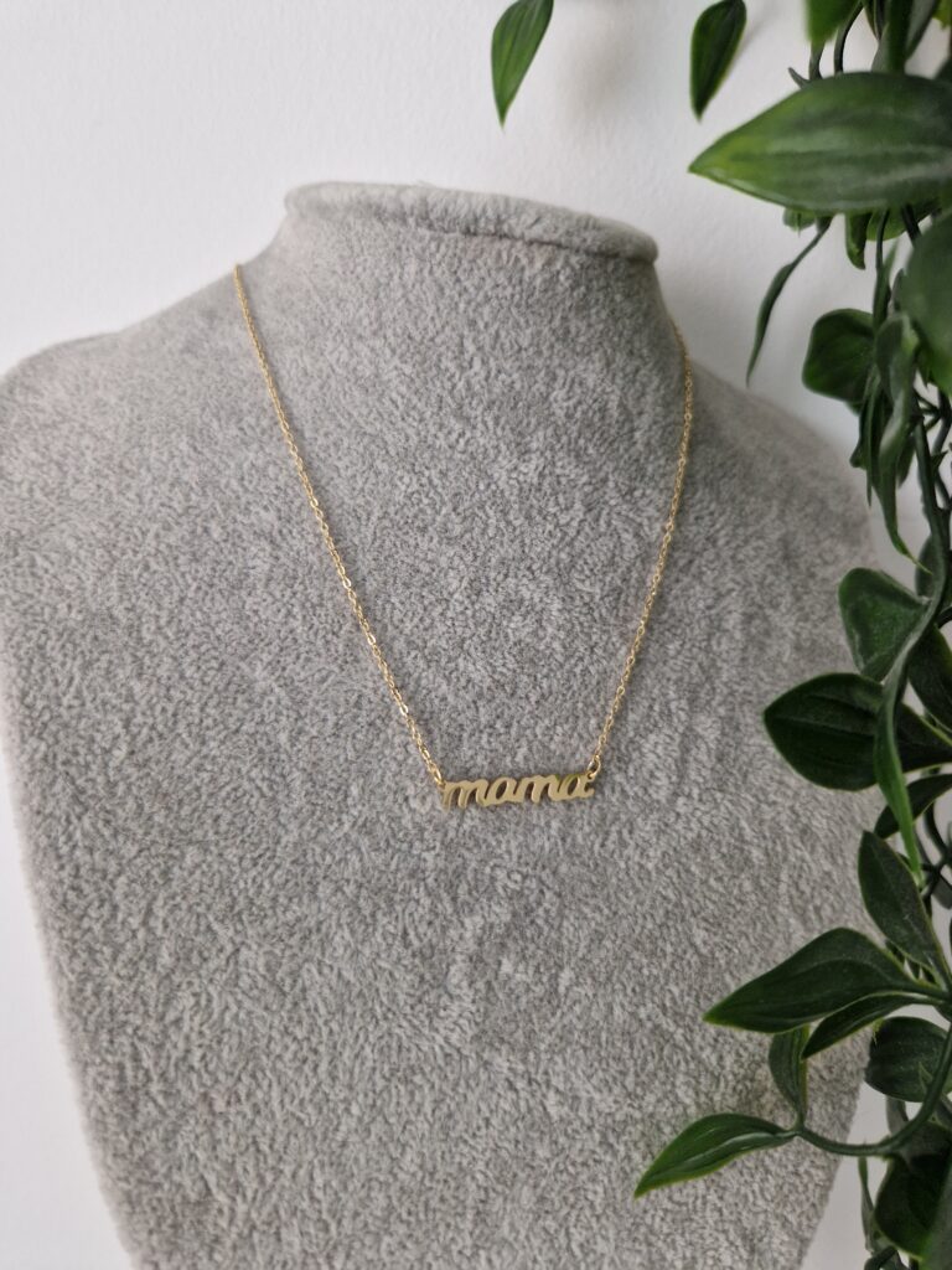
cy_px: 635
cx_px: 476
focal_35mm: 23
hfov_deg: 58.9
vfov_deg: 73.9
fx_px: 843
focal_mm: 5.4
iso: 50
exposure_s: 1/100
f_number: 1.8
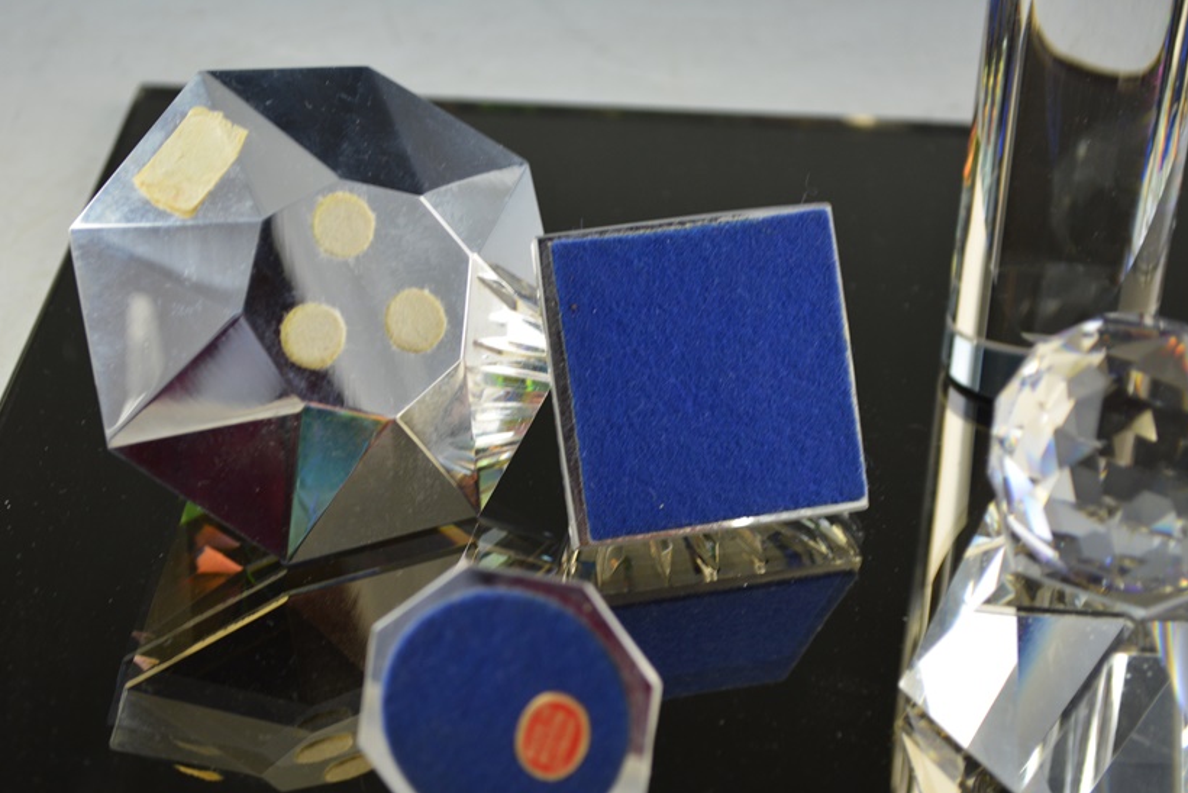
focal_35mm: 79
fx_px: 2607
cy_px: 418
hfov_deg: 25.7
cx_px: 606
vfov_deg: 17.3
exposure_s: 1/125
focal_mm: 48
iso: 400
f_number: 5.3
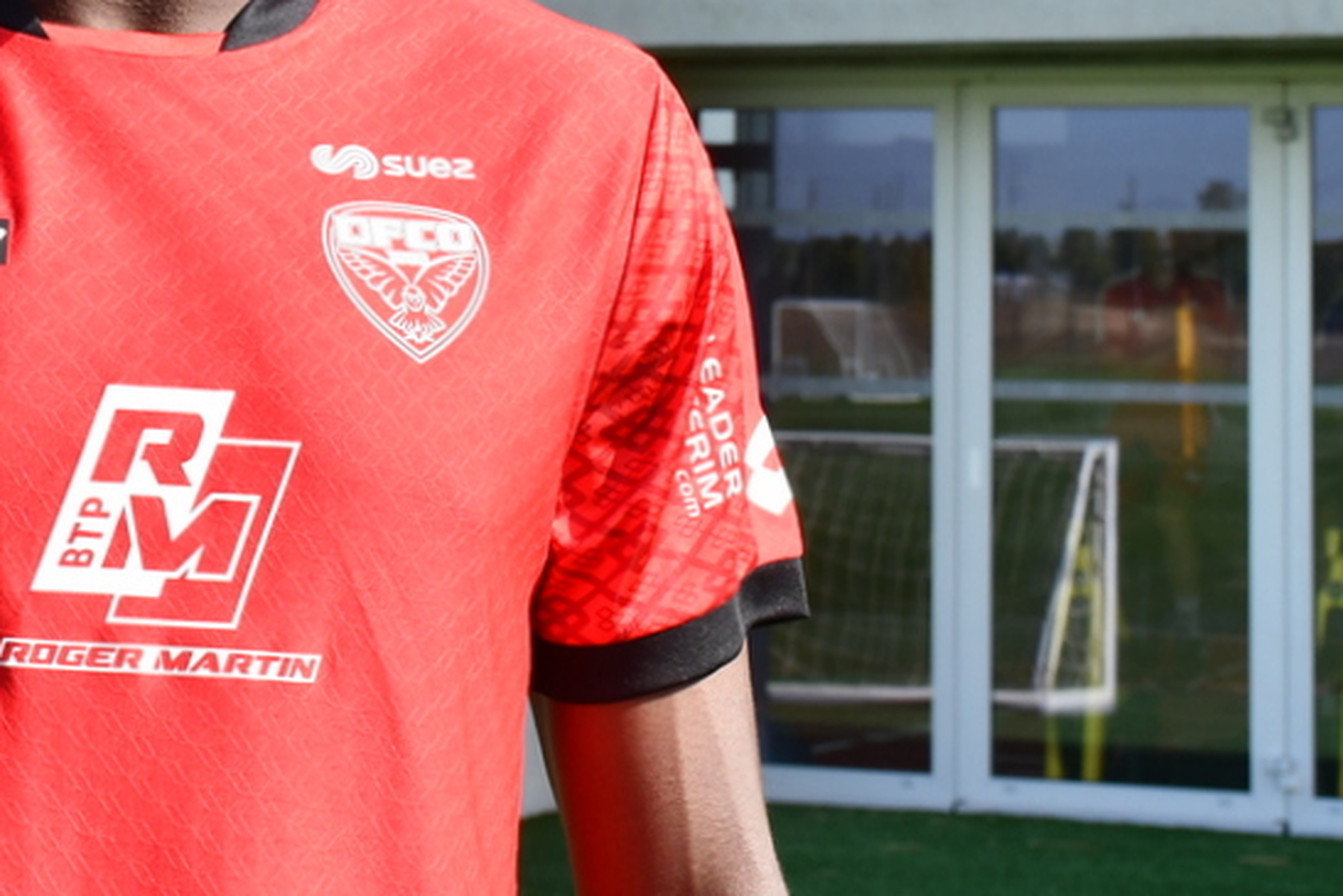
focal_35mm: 117
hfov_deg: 17.4
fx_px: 4366
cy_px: -92
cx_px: 405
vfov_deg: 11.5
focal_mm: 27
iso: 110
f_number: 8
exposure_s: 1/250
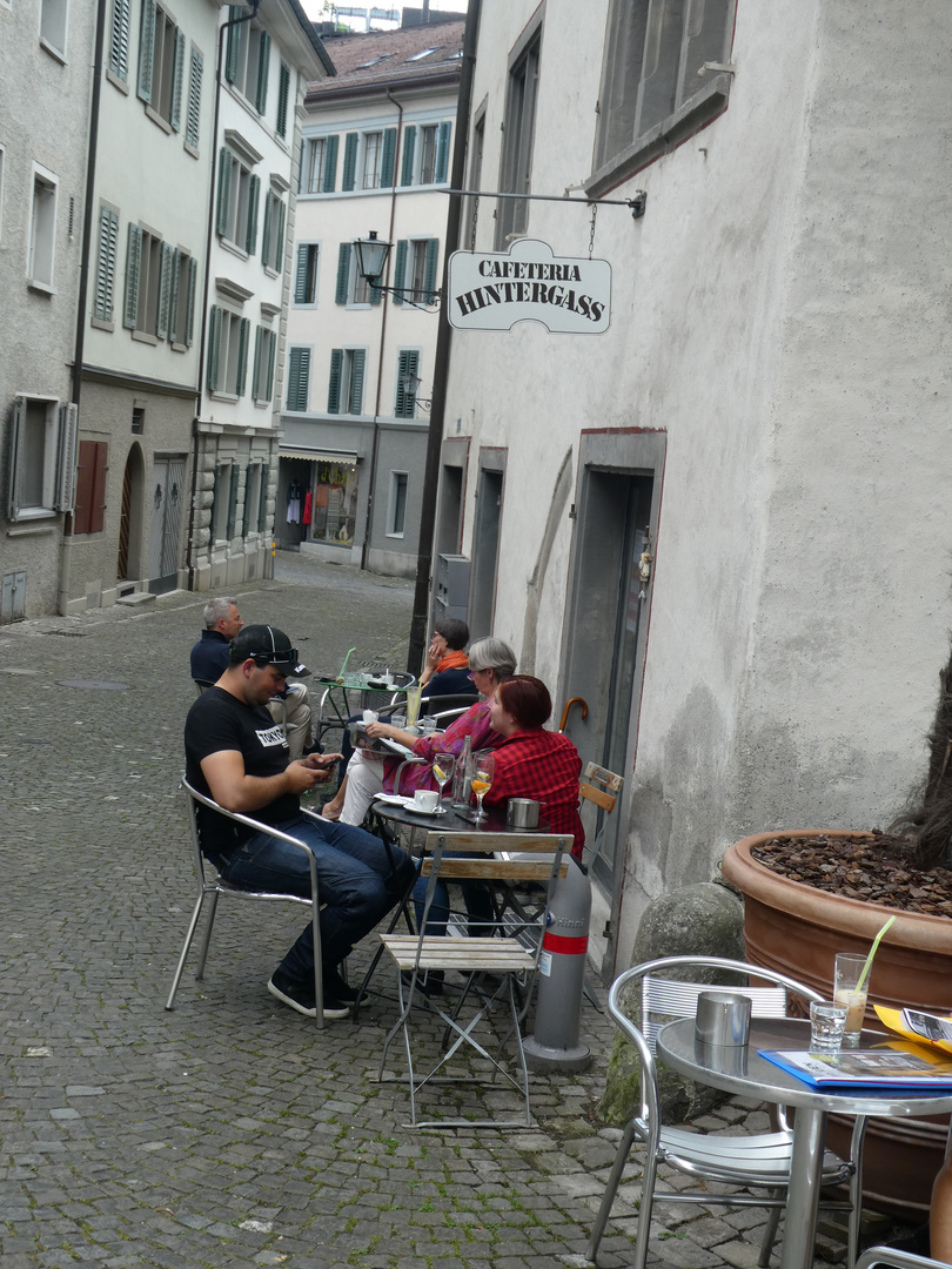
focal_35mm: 47
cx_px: 476
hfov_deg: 30.9
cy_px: 634
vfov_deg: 40.4
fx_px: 1723
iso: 80
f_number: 4
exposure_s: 1/125
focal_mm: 8.4
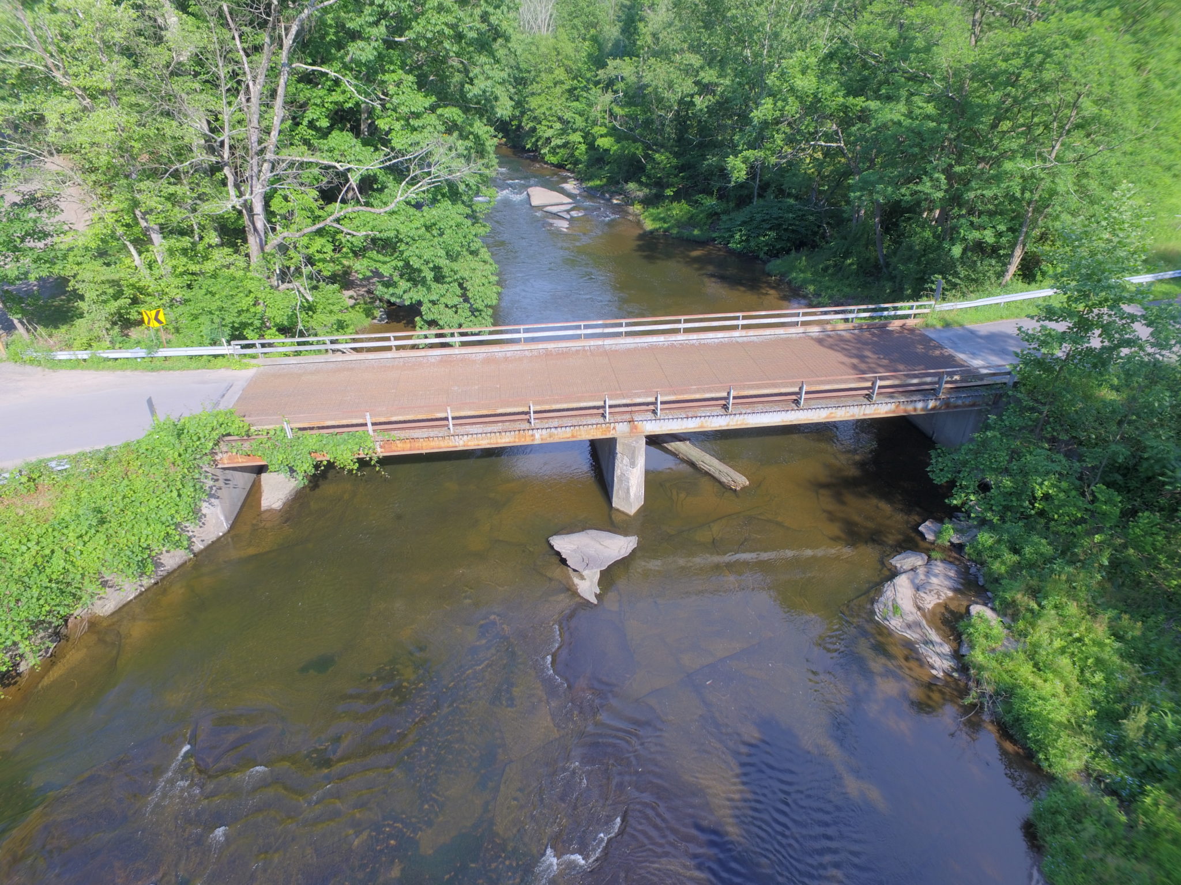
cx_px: 590
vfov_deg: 66.0
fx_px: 682
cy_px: 442
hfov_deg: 81.7
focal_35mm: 20
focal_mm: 3.61
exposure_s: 1/142
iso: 100
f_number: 2.8
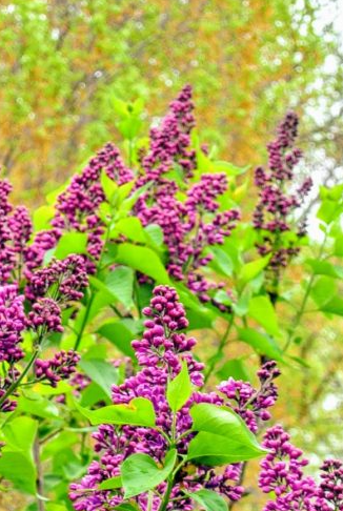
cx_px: -3
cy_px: 482
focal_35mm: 191
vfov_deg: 10.7
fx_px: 2718
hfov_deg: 7.2
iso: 100
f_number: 5.6
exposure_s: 1/80
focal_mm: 30
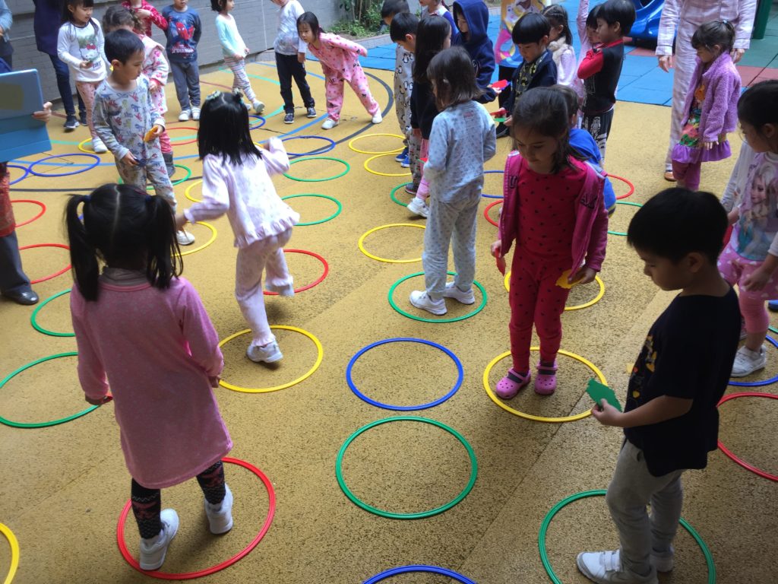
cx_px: 389
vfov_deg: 48.2
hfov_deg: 61.7
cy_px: 292
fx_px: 652
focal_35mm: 29
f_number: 2.2
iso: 40
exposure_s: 1/100
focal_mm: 4.15
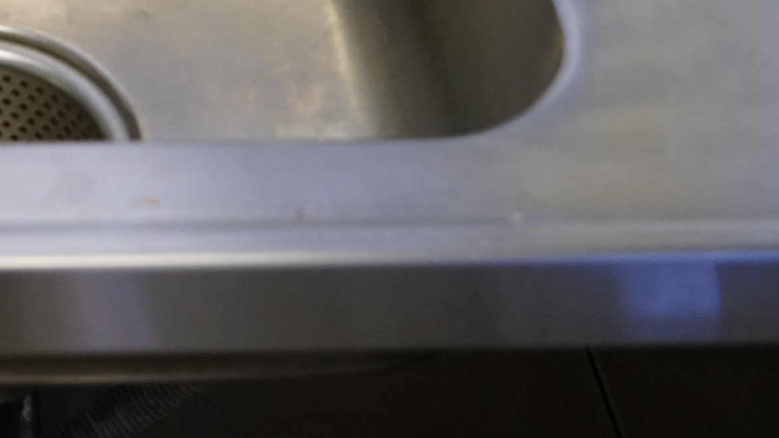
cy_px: -181
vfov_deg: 12.1
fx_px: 1983
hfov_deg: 21.4
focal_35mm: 96
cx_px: -10
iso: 1600
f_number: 4
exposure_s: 1/200
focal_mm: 27
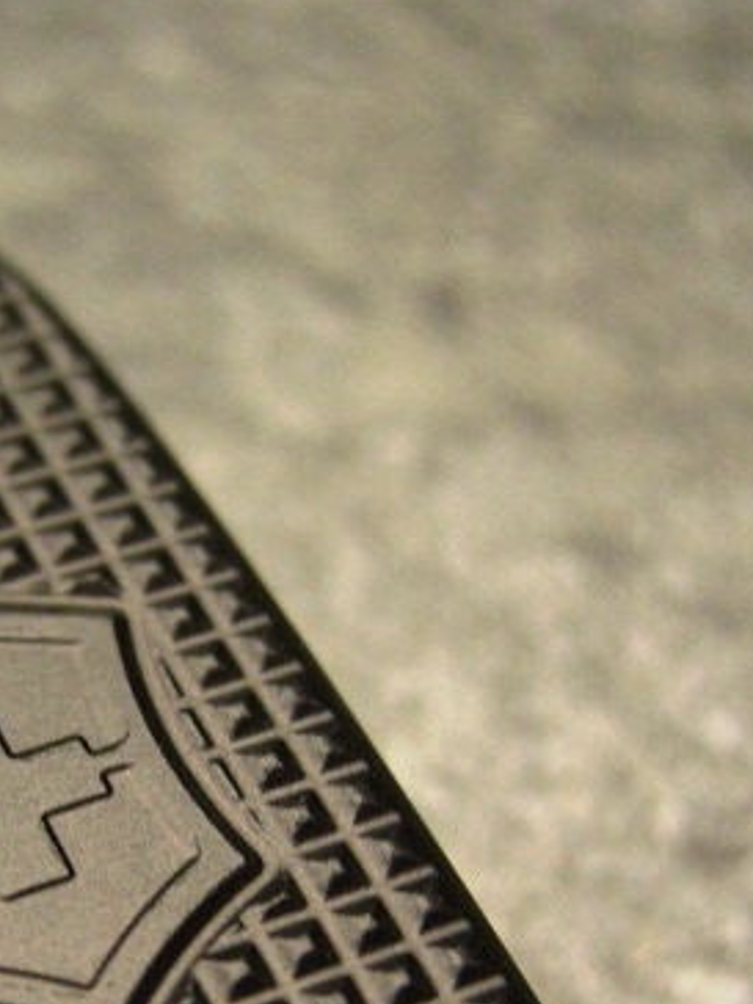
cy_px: 803
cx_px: 30
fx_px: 2233
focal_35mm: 77
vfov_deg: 24.9
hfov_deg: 18.7
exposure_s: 1/45
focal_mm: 7.8
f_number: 2.8
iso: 200
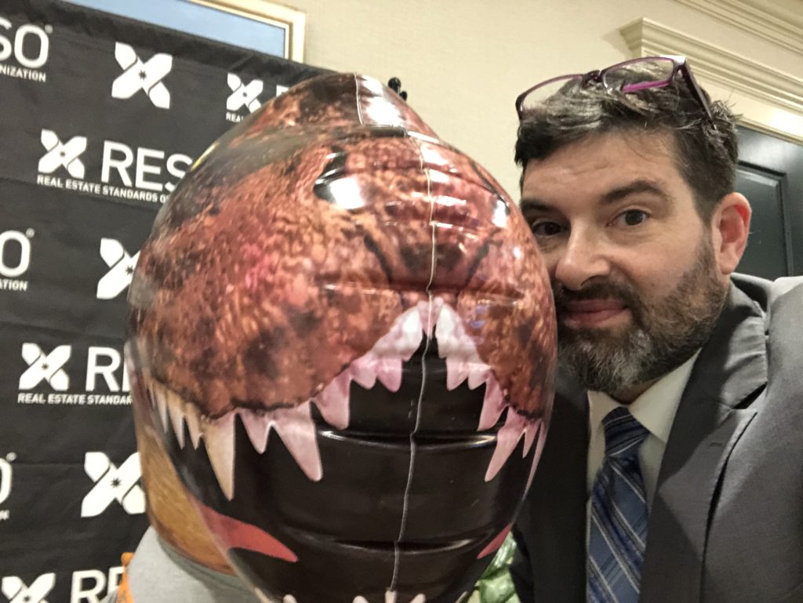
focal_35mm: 32
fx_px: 743
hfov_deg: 56.8
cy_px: 302
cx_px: 402
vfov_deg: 44.2
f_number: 2.2
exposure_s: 1/24
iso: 500
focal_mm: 2.87
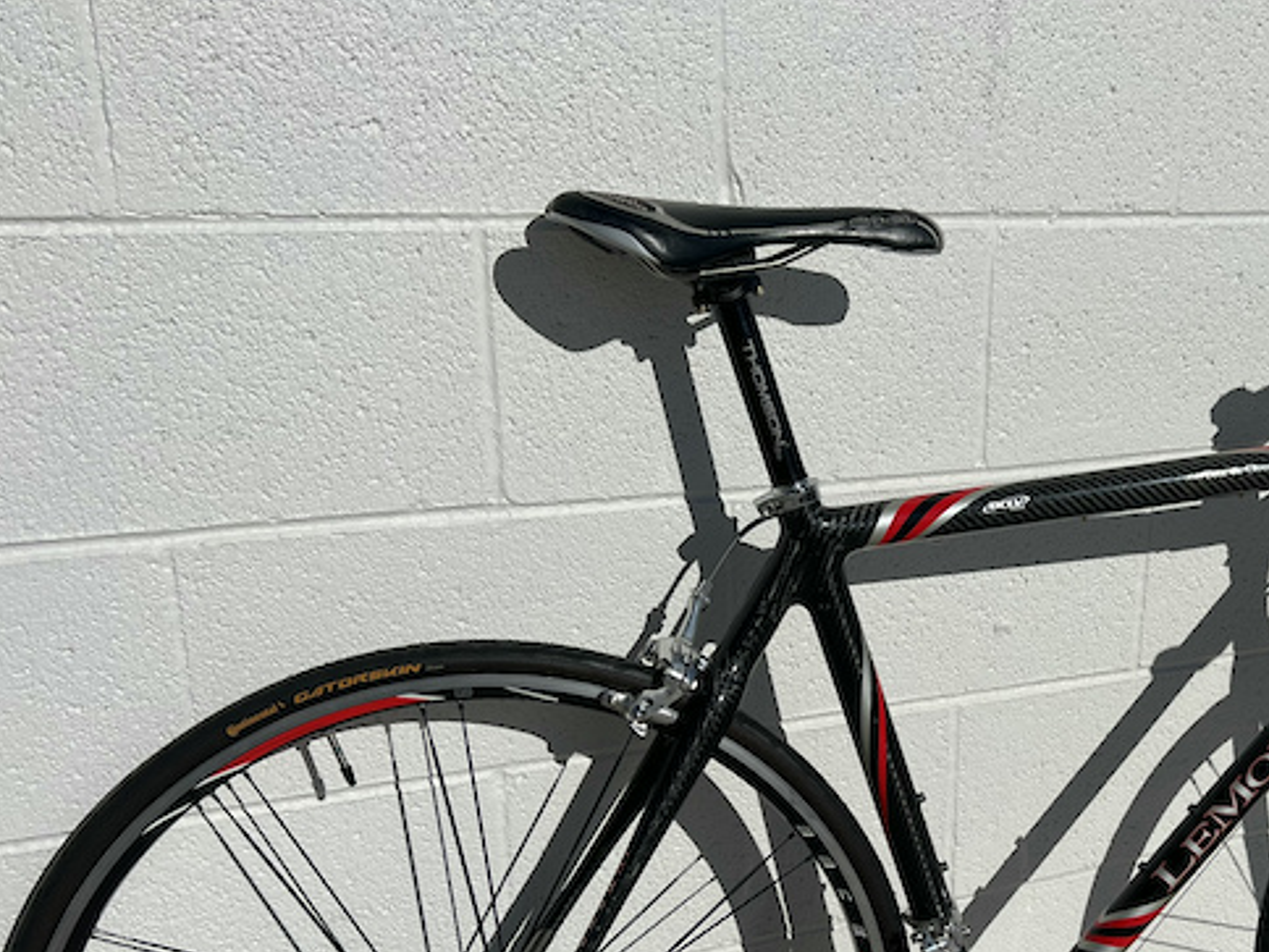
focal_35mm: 43
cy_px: 695
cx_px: 902
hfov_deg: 42.9
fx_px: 1576
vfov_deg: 33.0
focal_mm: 5.7
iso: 40
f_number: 1.5
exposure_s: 1/16393
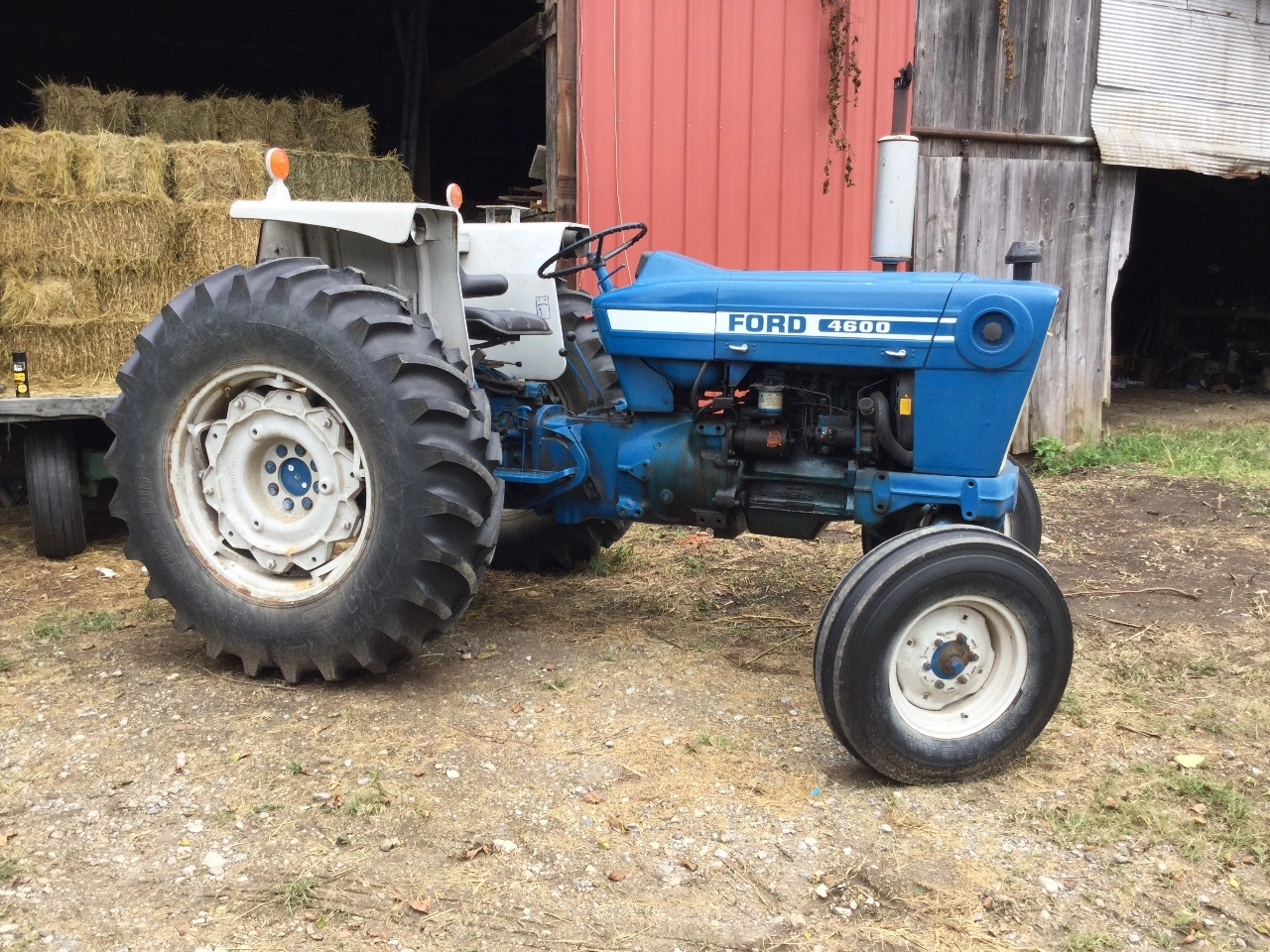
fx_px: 1137
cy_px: 476
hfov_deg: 58.4
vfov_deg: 45.4
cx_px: 635
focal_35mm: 31
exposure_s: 1/362
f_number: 2.4
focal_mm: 3.3
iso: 25
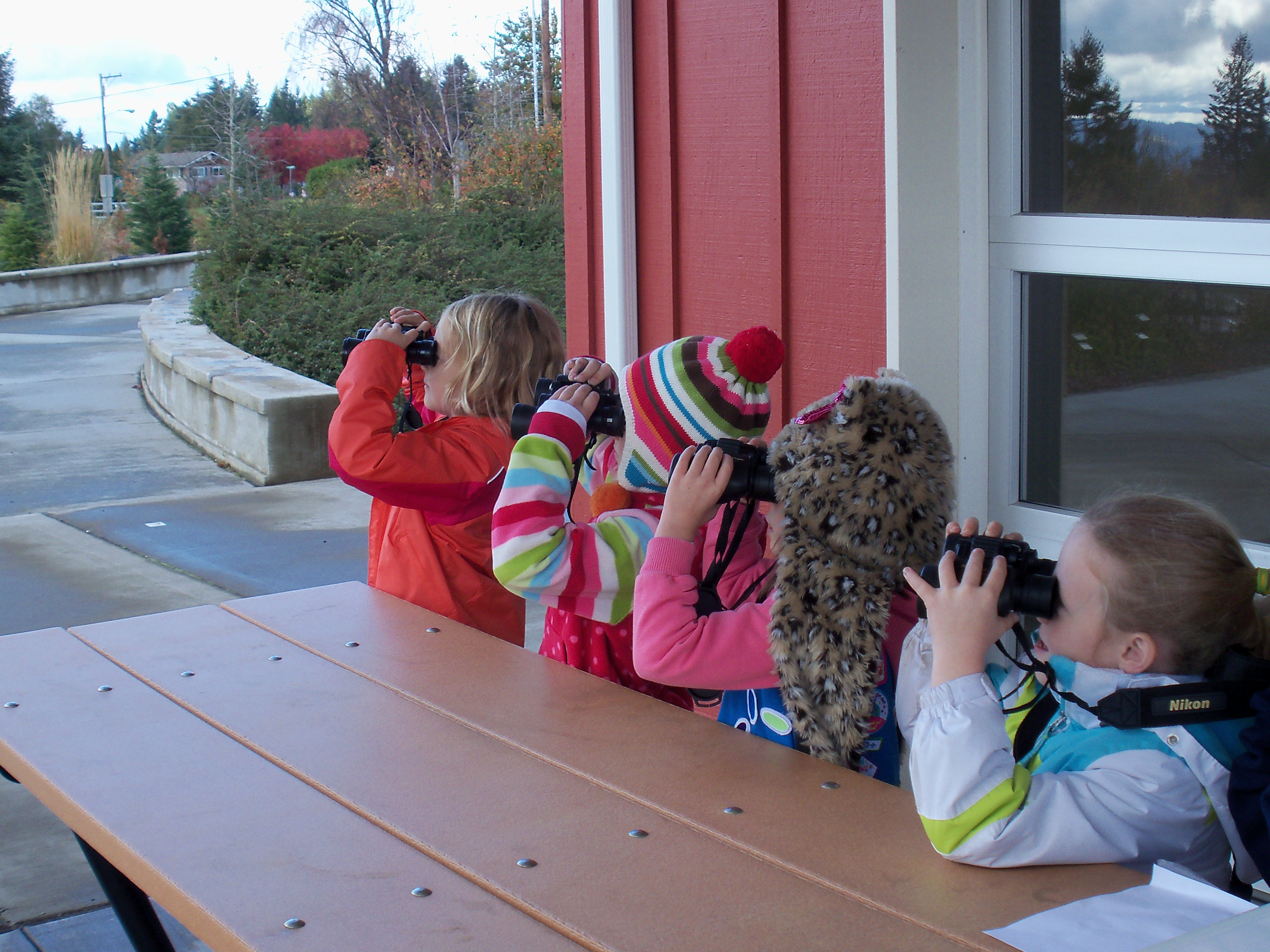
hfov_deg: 37.5
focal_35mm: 51
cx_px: 635
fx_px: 1871
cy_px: 476
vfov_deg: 28.6
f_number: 4.5
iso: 100
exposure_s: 1/100
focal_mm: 9.1
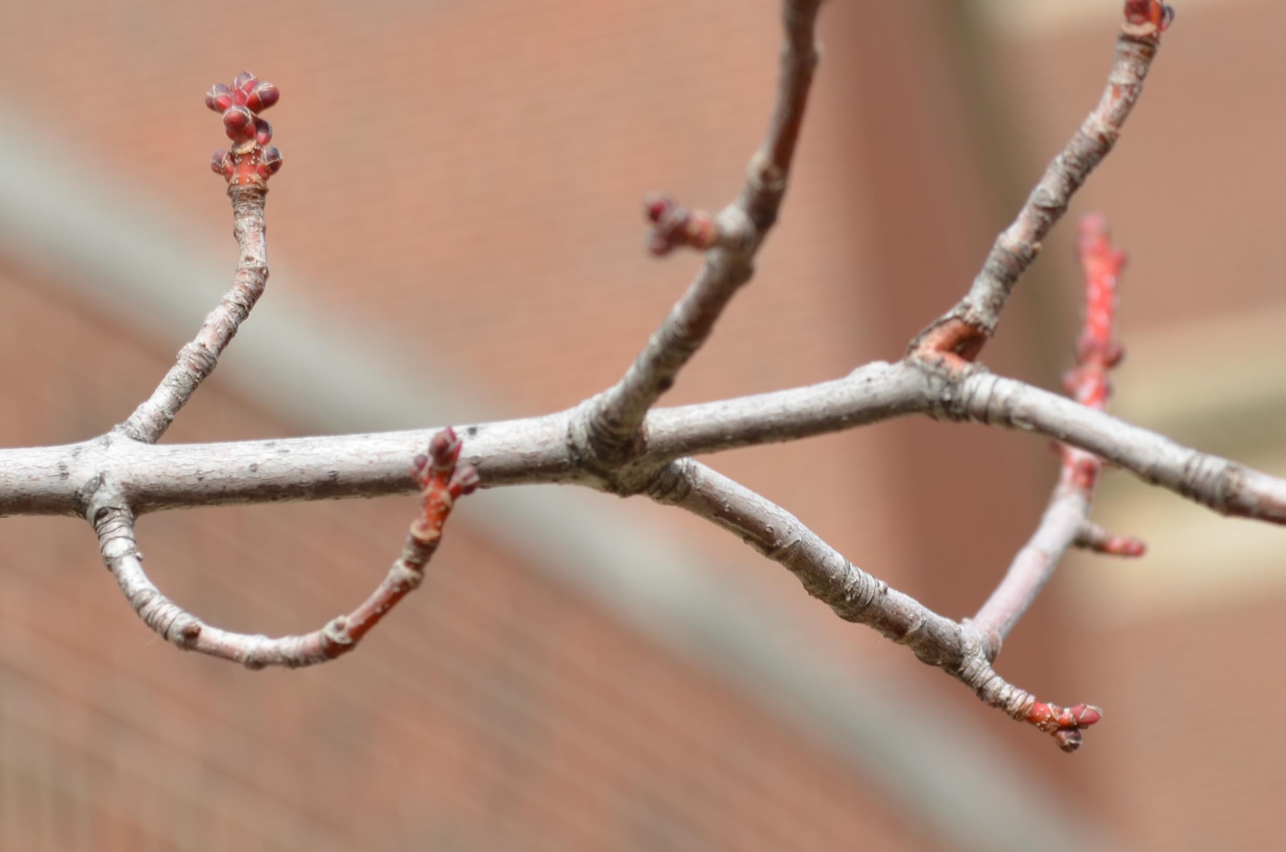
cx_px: 666
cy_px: 382
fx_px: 5954
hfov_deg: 12.3
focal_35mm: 167
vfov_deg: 8.2
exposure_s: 1/250
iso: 110
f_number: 8
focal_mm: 55
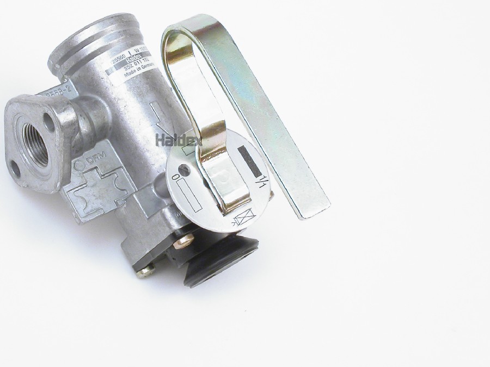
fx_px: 1132
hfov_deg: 24.3
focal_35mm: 80
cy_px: 139
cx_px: 179
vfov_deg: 18.4
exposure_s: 1.5
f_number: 6.7
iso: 100
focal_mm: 12.5
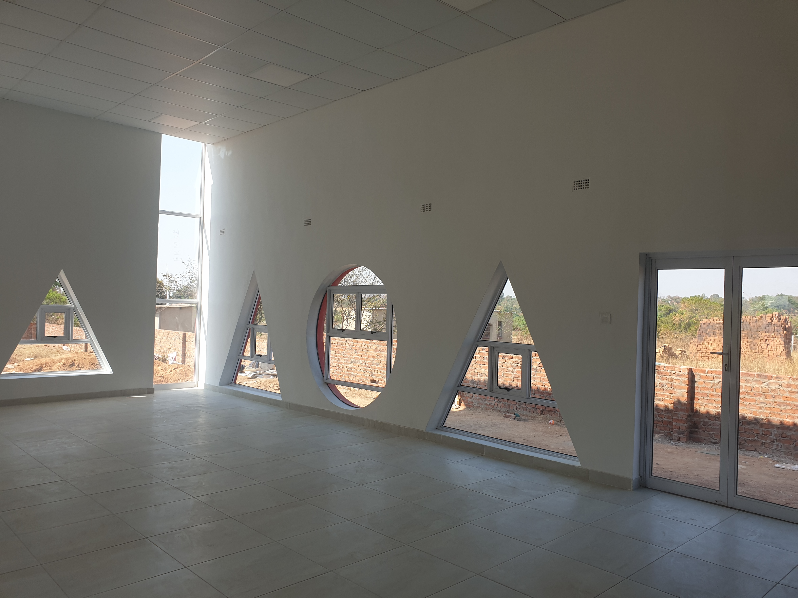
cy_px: 299
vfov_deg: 53.1
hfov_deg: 67.3
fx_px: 599
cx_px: 399
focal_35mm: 26
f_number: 2.4
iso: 50
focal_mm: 4.3
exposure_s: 1/574
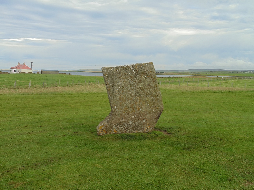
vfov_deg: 41.8
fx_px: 249
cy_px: 95
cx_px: 127
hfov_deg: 54.0
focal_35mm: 34
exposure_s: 1/640
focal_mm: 6.2
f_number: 3.4
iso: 80
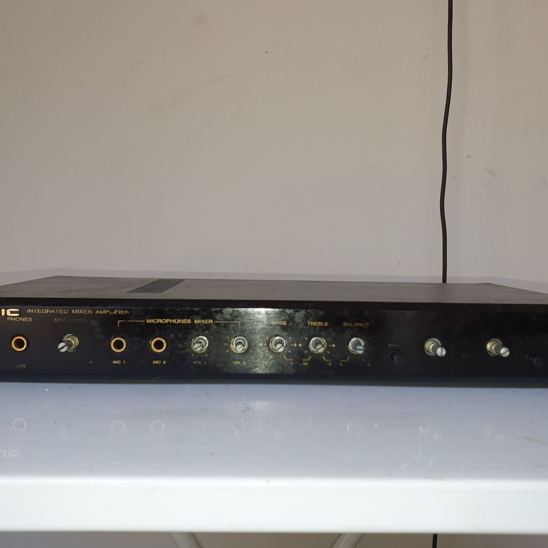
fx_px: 555
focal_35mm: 31
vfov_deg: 52.5
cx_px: 280
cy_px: 276
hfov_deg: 52.5
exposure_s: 1/134
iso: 50
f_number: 2.4
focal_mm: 4.32
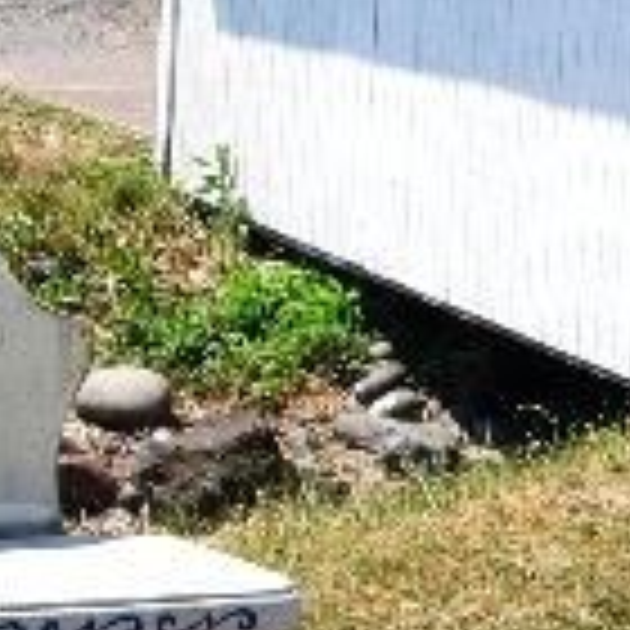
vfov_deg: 12.0
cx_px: -441
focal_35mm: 145
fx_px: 2986
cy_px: 392
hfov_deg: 11.3
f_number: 2.8
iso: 100
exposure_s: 1/1000
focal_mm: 6
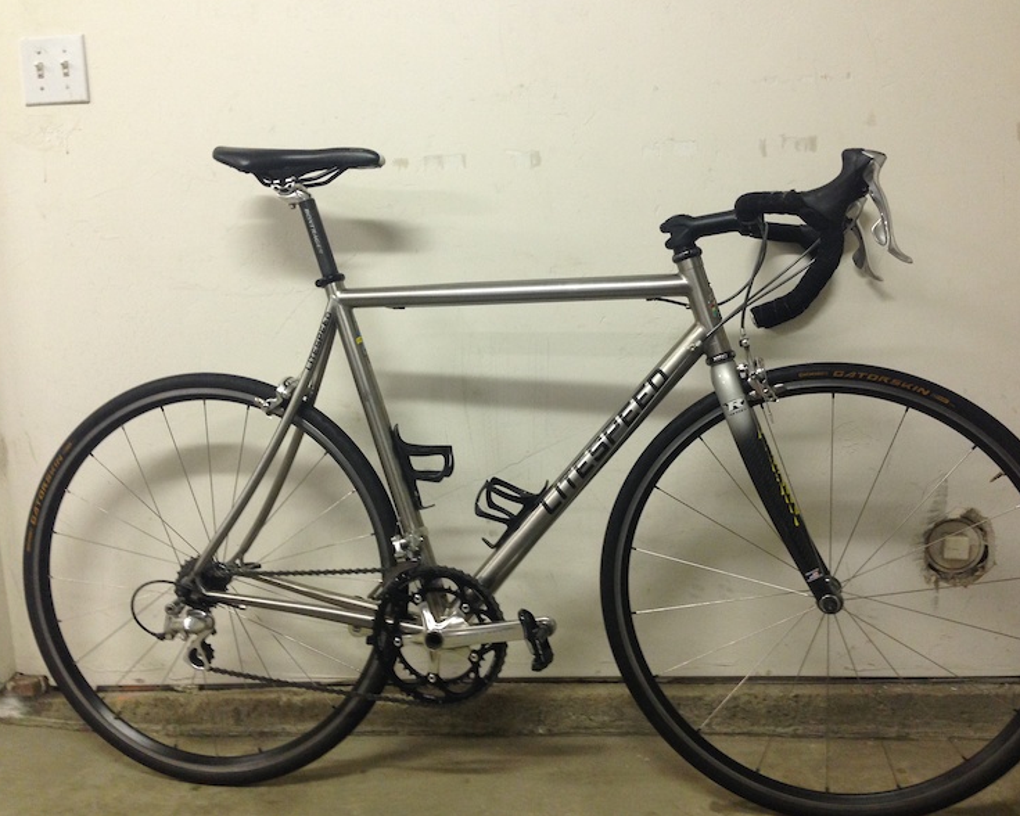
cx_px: 539
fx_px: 1057
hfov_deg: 51.5
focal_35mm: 35
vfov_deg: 42.2
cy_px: 406
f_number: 2.4
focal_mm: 4.12
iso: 160
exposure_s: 1/20
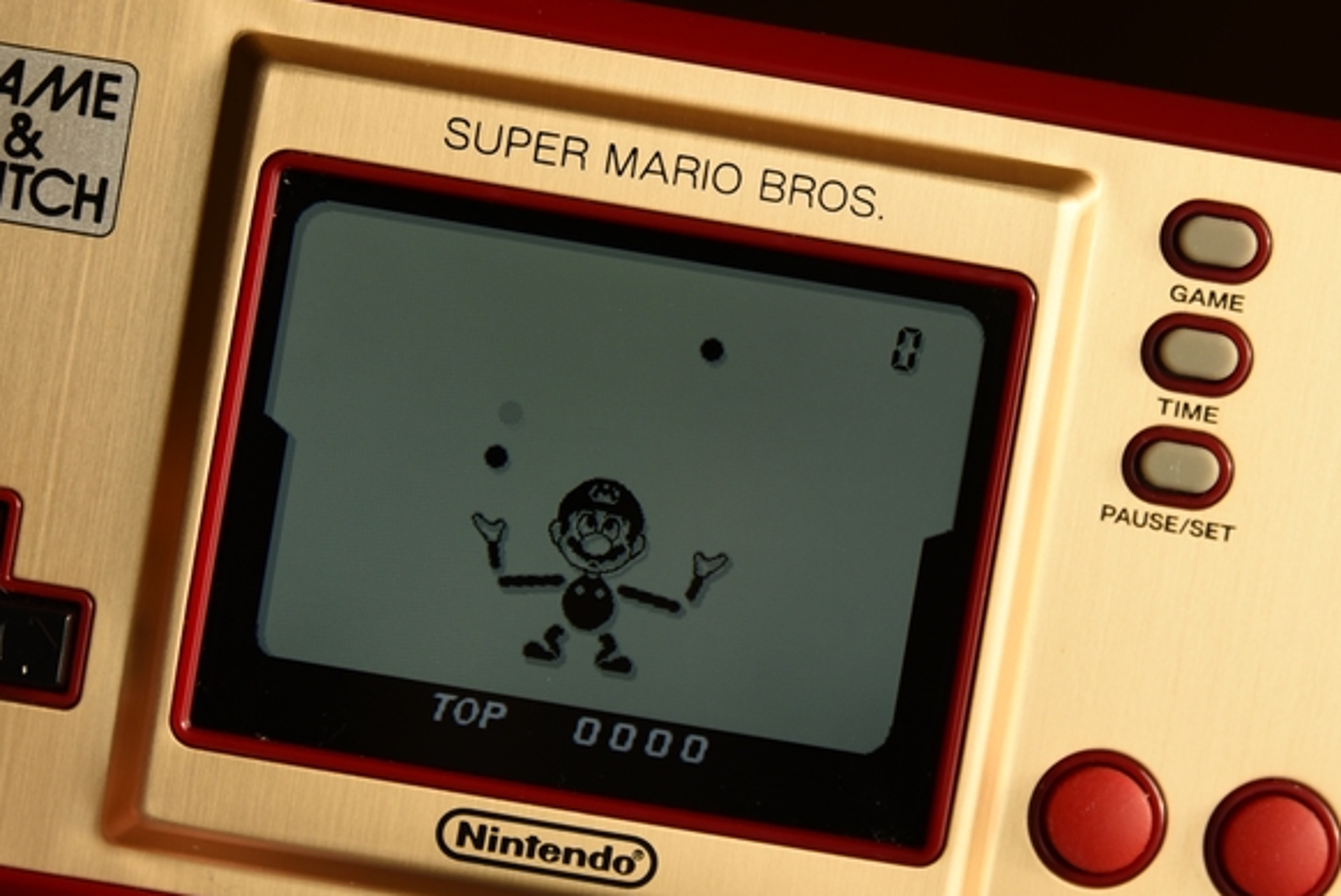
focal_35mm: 249
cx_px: 636
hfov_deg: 8.3
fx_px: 9282
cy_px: 403
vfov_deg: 5.5
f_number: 5.6
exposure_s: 1/80
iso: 360
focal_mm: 145
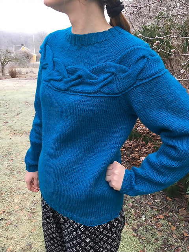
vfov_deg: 61.7
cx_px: 94
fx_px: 211
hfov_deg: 48.2
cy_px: 126
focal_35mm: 29
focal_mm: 4.15
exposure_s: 1/33
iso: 32
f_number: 2.2
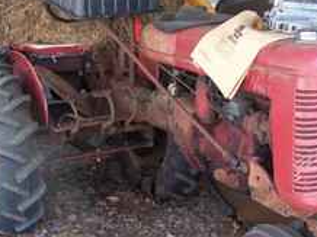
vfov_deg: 24.3
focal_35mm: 60
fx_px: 549
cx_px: 193
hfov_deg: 32.1
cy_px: 100
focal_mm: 6.3
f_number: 2.8
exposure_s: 1/30
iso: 80
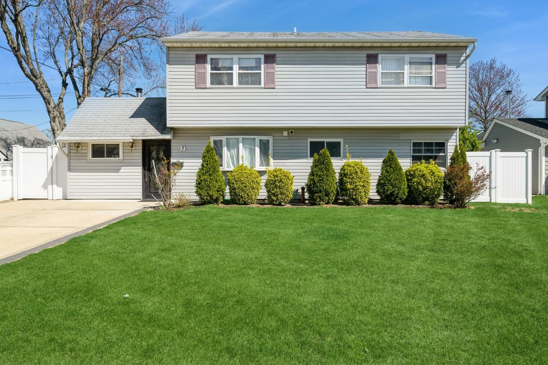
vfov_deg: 53.1
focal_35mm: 24
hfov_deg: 73.8
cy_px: 182
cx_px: 274
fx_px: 365
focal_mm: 24
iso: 400
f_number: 11
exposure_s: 1/640
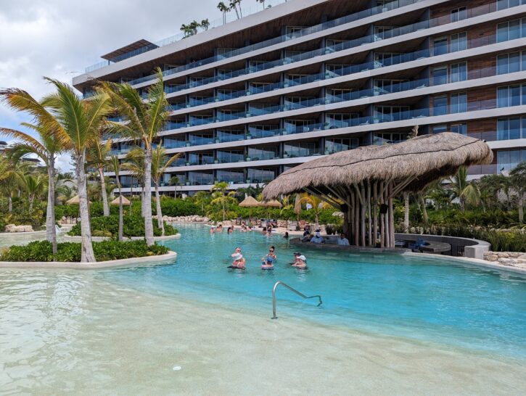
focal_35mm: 24
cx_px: 263
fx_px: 365
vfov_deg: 56.9
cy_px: 198
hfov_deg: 71.5
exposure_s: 1/1825
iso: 47
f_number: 1.85
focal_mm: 6.81
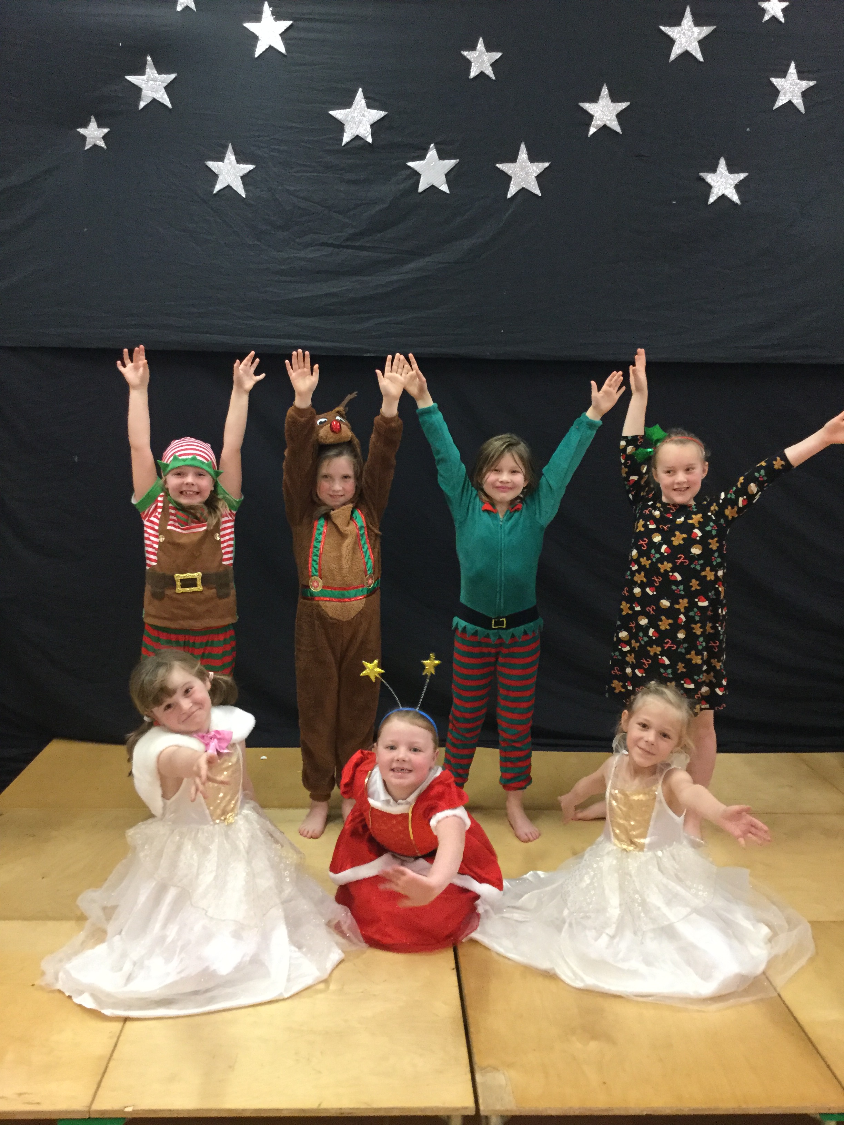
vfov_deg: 58.4
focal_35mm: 31
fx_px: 1008
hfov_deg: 45.4
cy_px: 562
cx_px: 422
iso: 250
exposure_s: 1/33
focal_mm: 3.3
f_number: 2.4
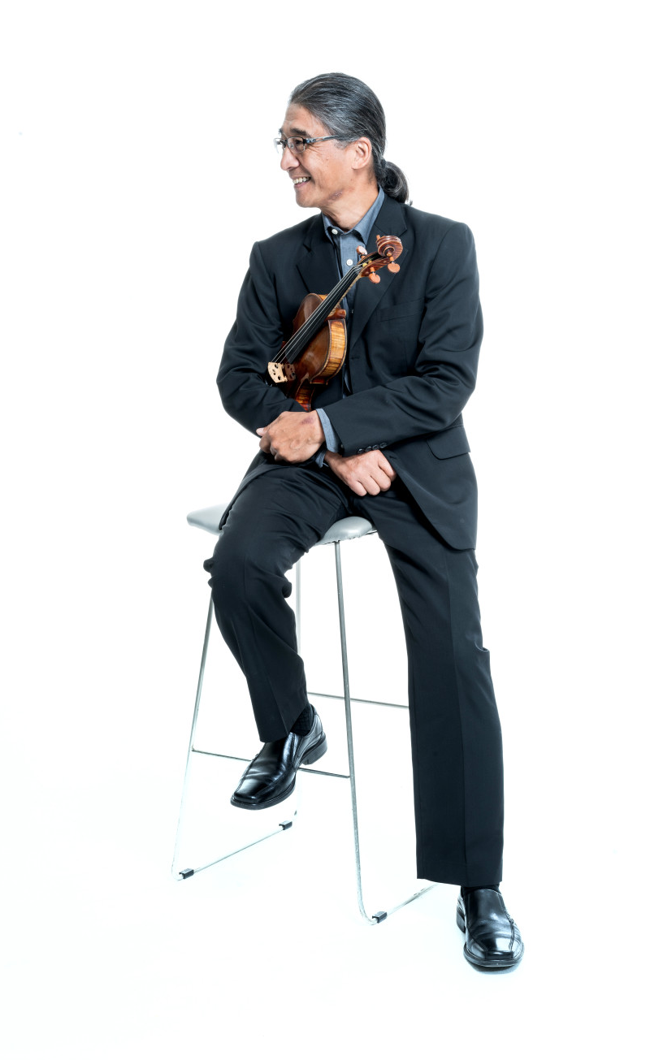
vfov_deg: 35.7
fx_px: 1647
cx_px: 338
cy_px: 529
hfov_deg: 22.8
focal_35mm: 57
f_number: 18
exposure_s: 1/160
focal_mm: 55
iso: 80
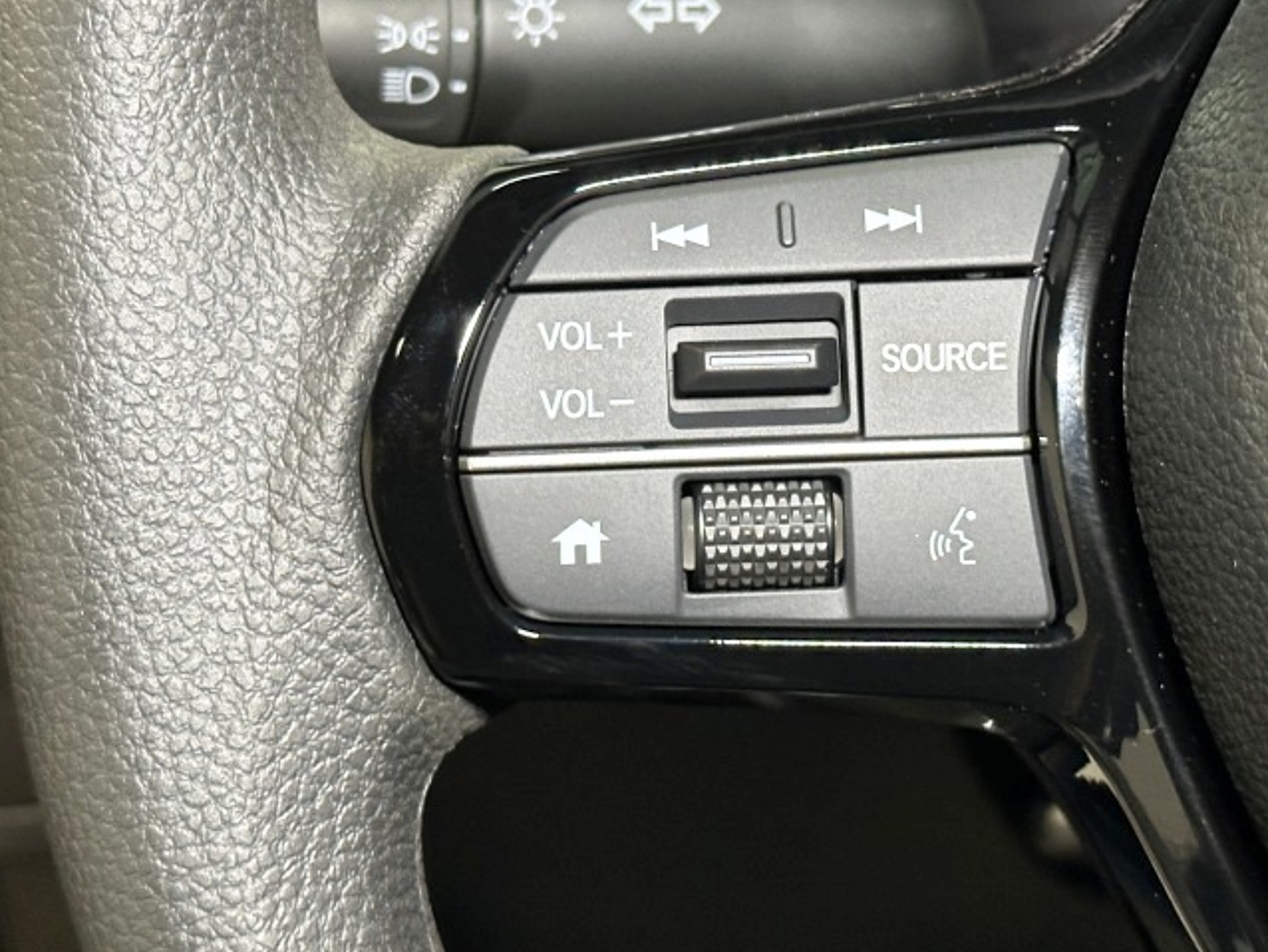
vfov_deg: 19.1
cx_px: 721
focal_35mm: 77
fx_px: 2822
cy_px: 372
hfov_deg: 25.3
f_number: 1.78
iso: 400
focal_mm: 6.86
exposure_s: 1/40
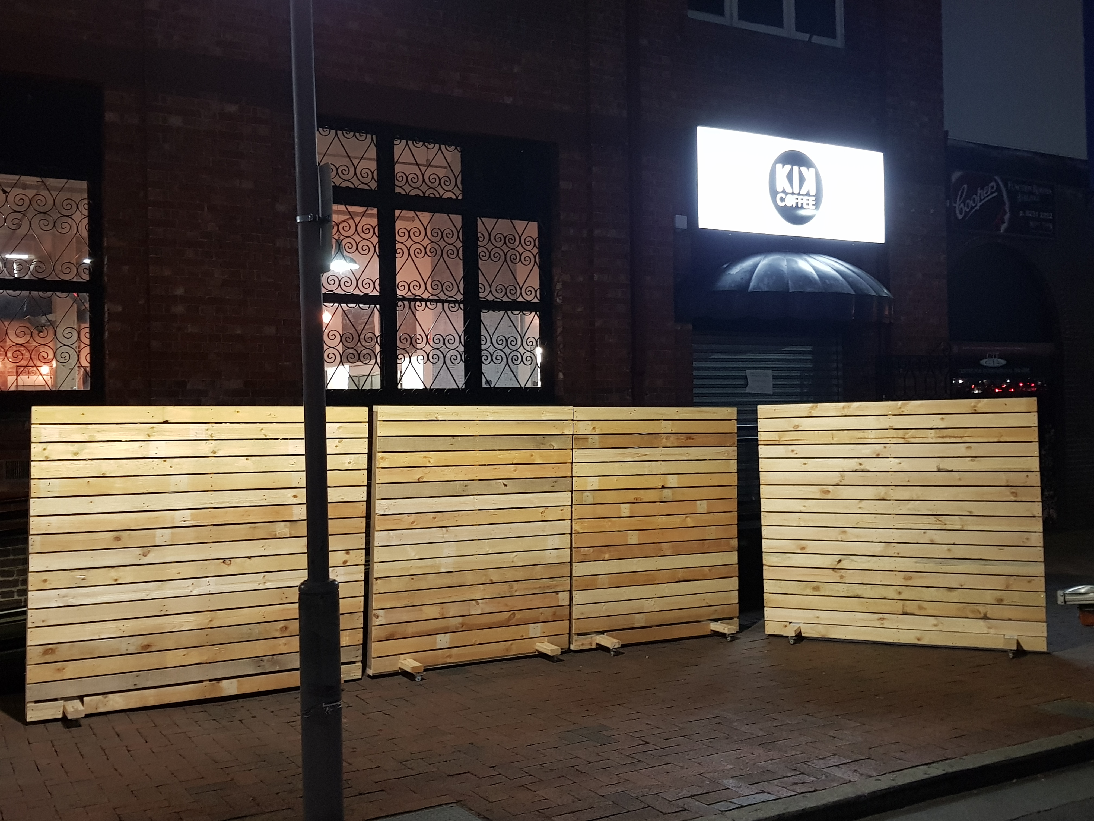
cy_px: 410
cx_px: 547
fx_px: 822
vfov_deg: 53.1
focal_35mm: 26
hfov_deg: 67.3
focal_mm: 4.2
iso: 250
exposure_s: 1/14
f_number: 1.7
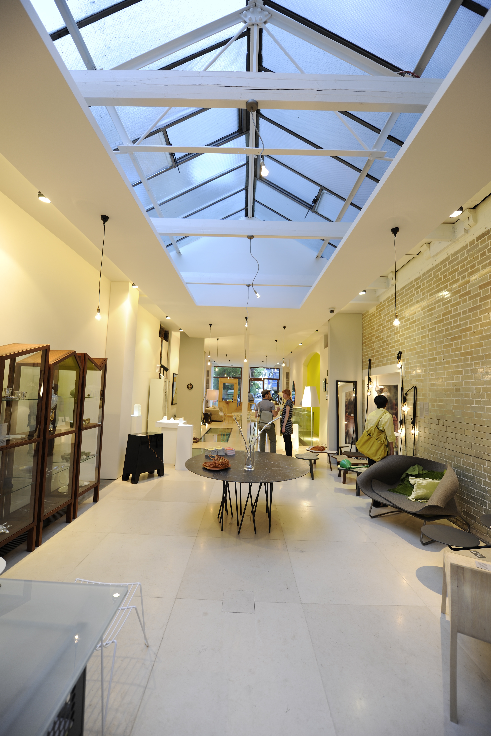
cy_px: 368
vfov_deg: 104.3
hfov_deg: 81.2
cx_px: 246
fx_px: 286
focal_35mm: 14
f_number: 2.8
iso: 100
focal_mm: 14
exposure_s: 1/25
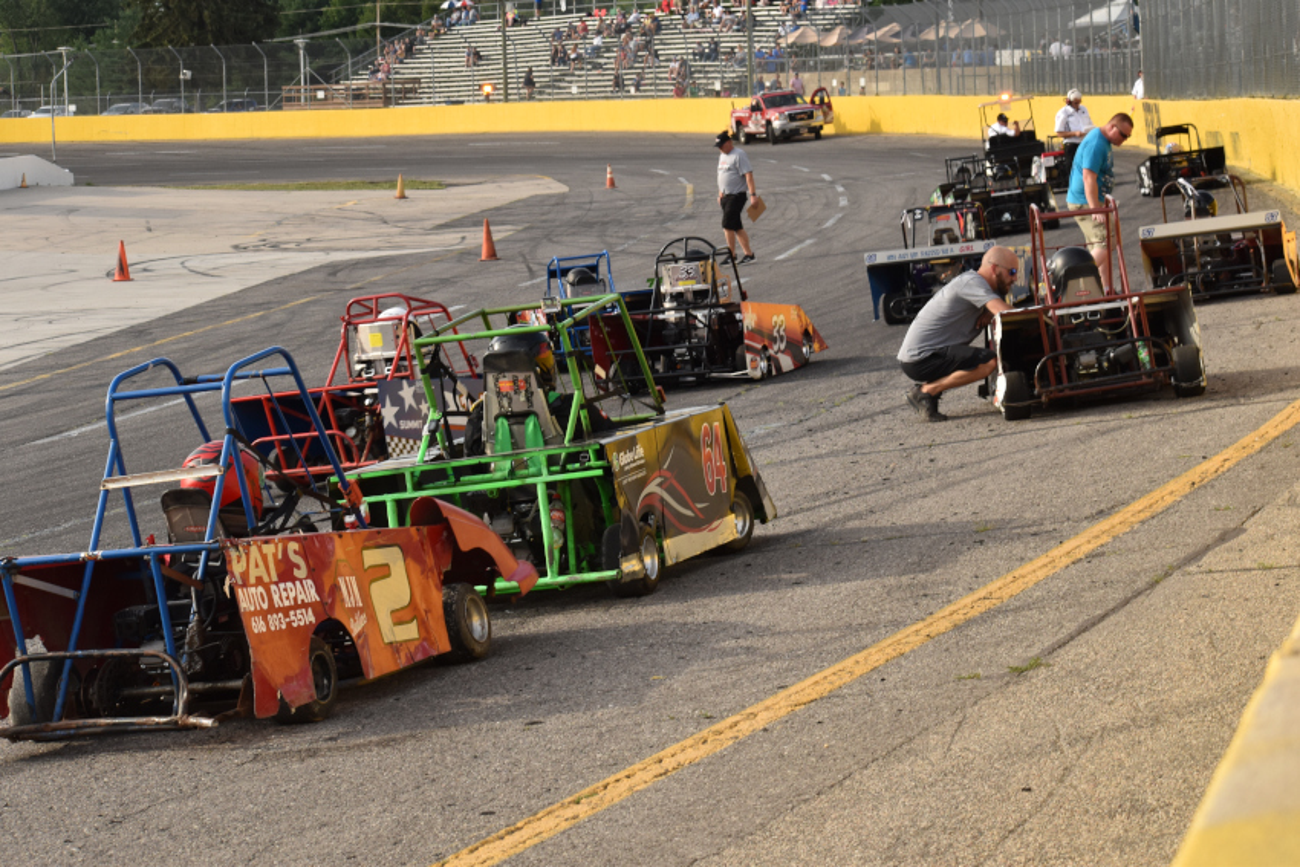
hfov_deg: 19.5
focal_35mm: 105
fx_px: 3792
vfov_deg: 13.0
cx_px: 650
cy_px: 434
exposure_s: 1/250
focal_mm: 70
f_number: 13
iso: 400
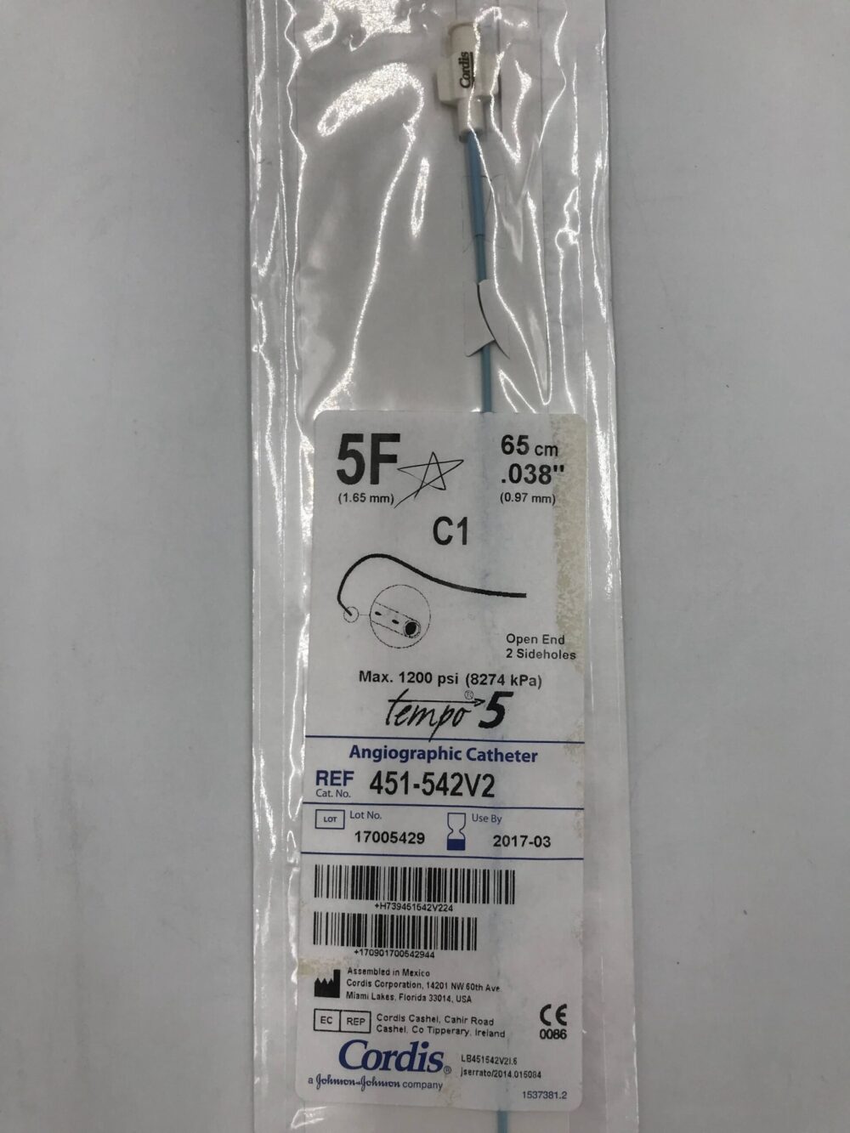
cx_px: 425
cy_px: 566
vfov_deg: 63.4
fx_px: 917
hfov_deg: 49.8
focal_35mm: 28
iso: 20
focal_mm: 3.99
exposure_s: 1/234
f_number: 1.8
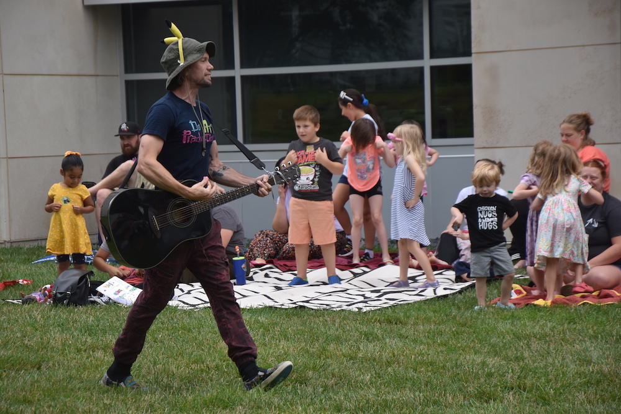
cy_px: 207
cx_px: 310
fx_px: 2329
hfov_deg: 15.2
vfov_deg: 10.2
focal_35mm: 135
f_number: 5.6
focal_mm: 90
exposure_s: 1/500
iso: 320
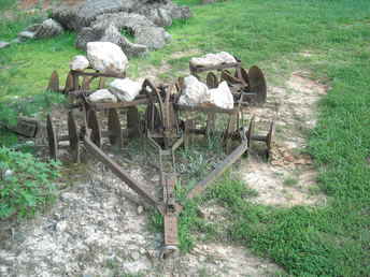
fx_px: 470
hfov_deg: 42.9
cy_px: 138
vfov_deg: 32.9
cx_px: 185
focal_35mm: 44
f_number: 3.1
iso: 308
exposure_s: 1/161
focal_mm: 7.1
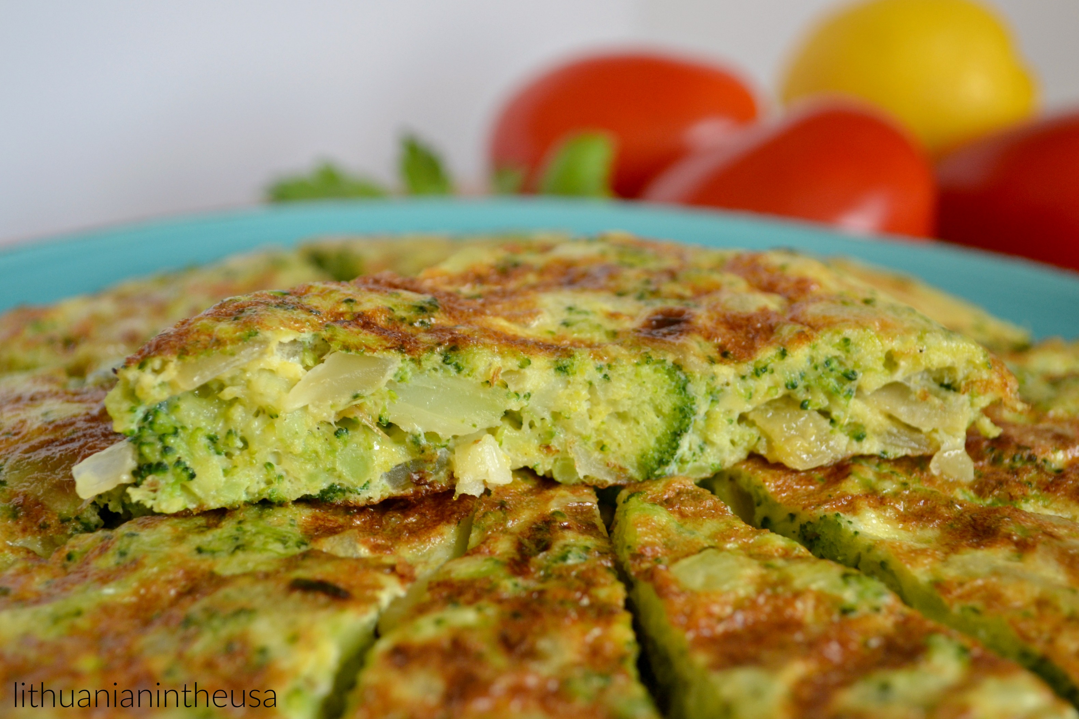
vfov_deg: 23.8
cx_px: 540
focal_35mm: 57
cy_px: 360
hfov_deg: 35.1
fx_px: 1708
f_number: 5
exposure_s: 1/60
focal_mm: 38
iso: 450
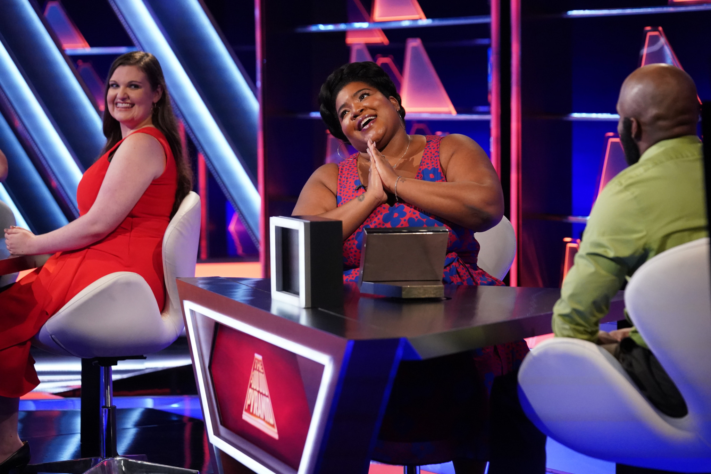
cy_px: 237
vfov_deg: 11.4
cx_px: 356
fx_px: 2370
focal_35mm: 120
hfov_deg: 17.1
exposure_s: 1/500
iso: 8000
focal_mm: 120
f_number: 4.5
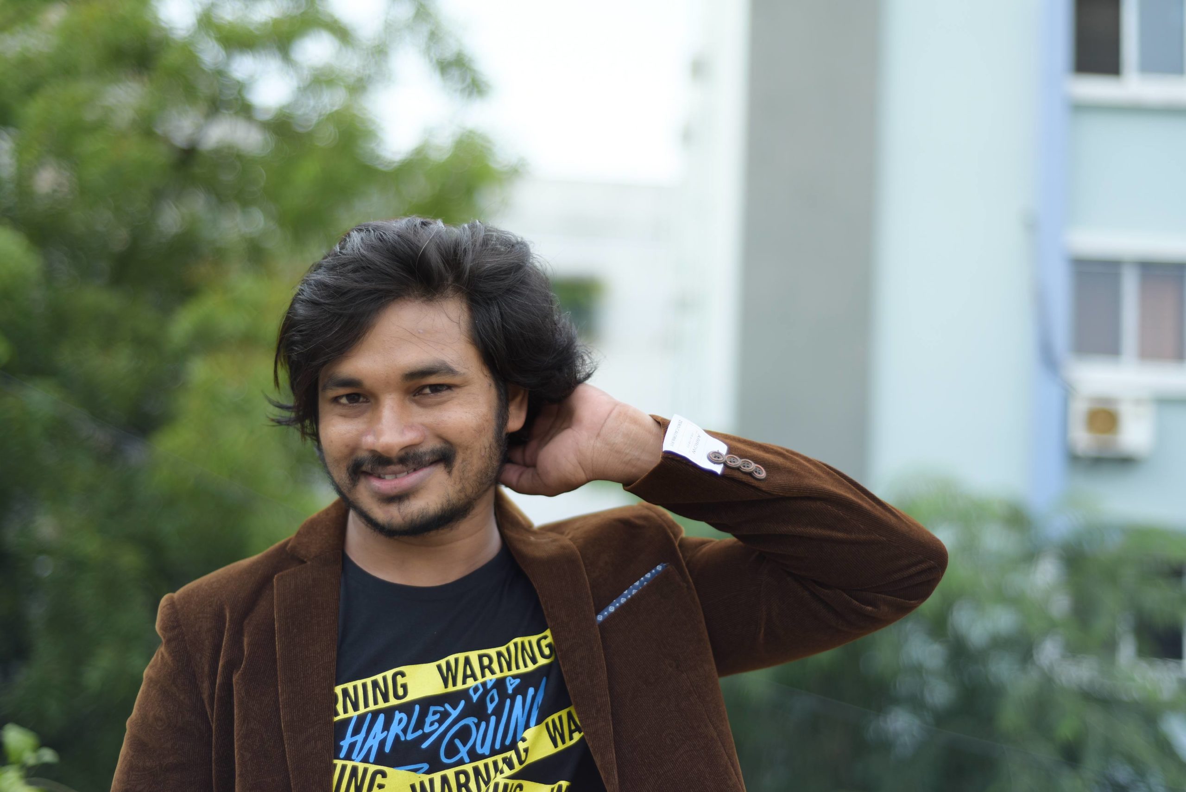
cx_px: 593
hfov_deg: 39.6
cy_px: 396
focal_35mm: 50
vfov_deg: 27.0
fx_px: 1648
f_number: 1.8
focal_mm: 50
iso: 64
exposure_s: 1/400
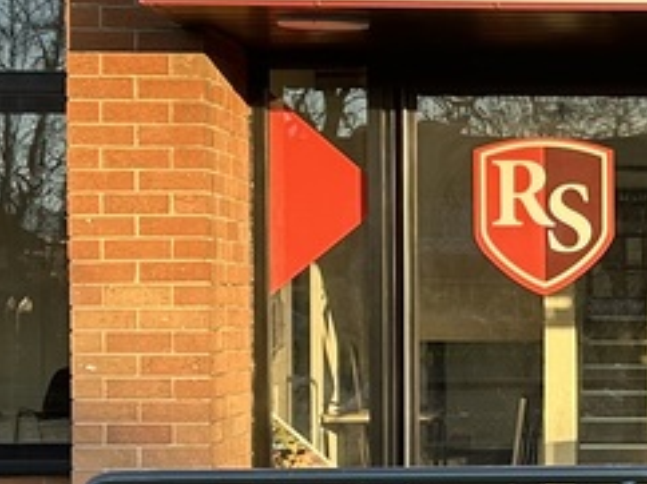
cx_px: 741
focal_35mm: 129
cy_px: 369
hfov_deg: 14.9
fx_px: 2409
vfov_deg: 11.4
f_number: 1.5
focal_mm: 5.7
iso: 50
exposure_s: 1/859
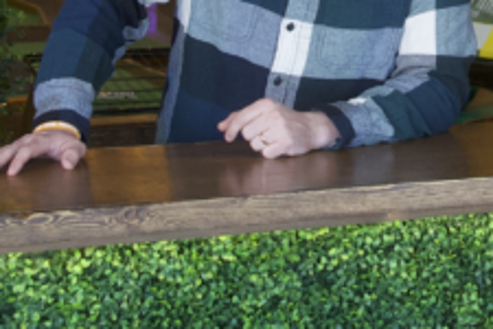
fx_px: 1808
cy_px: -134
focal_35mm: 132
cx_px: 451
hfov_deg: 15.3
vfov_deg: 10.1
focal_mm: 29
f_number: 4
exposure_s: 1/160
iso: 2000
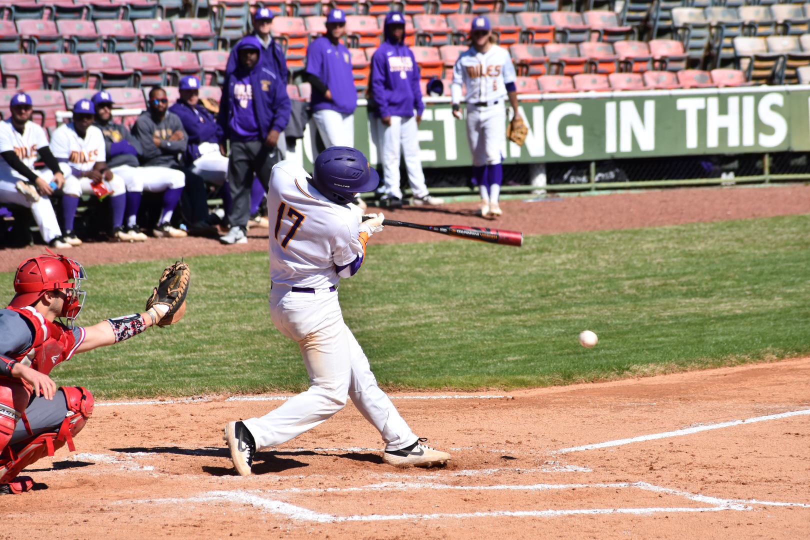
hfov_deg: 6.2
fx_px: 7424
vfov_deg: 4.2
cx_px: 405
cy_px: 270
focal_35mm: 330
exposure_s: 1/1250
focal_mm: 220
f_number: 9
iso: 320
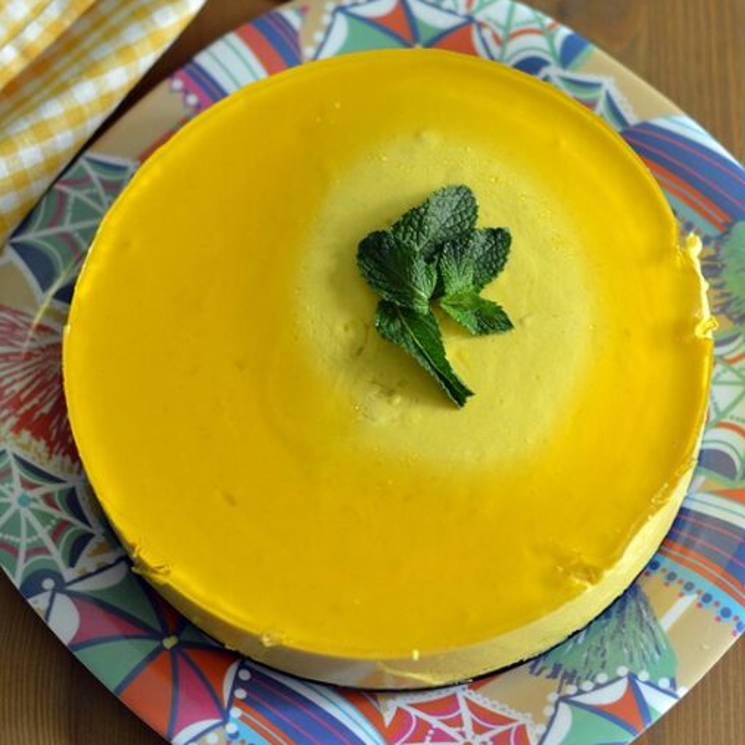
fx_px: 2532
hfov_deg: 16.7
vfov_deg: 16.7
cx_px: 380
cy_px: 316
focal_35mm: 104
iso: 400
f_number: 2.5
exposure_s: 1/25
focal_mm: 50
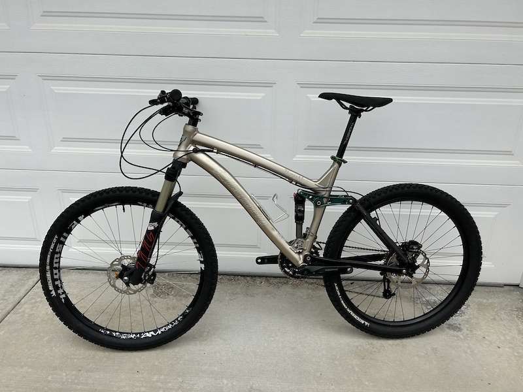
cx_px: 262
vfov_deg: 53.1
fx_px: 393
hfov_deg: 67.3
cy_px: 196
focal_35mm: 26
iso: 50
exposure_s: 1/6579
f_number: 1.5
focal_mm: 5.7
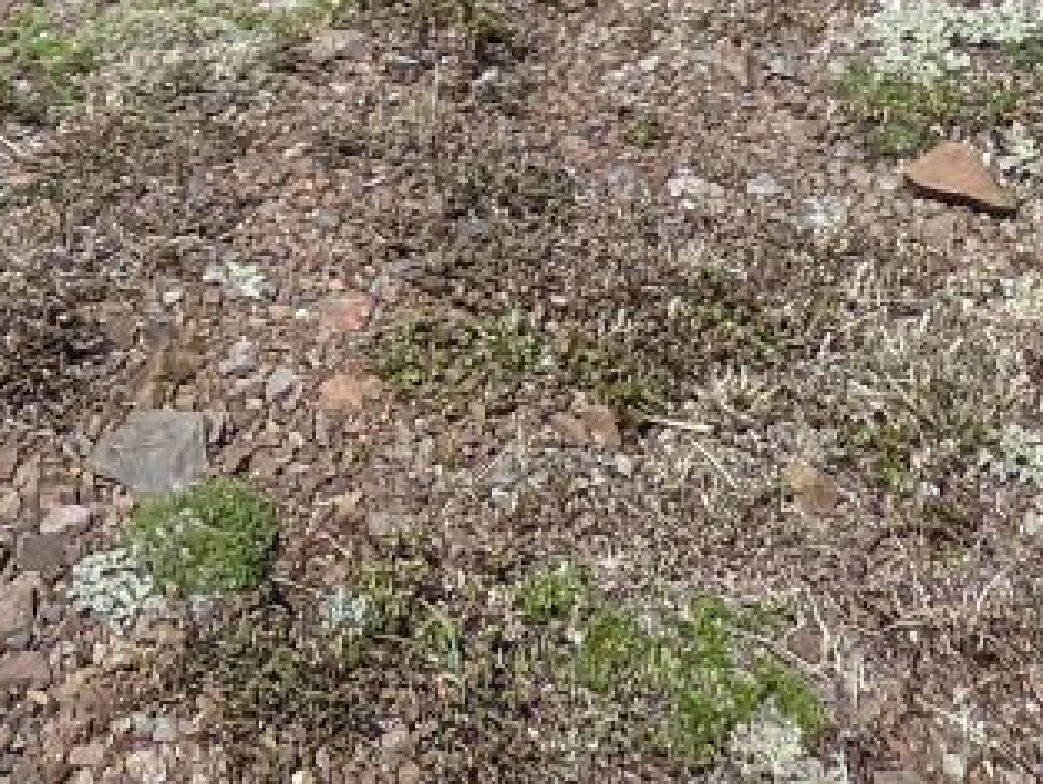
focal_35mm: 104
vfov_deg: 11.5
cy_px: -1169
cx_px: 262
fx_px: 3136
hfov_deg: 18.8
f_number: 2.2
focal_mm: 2.35
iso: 50
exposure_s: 1/2513
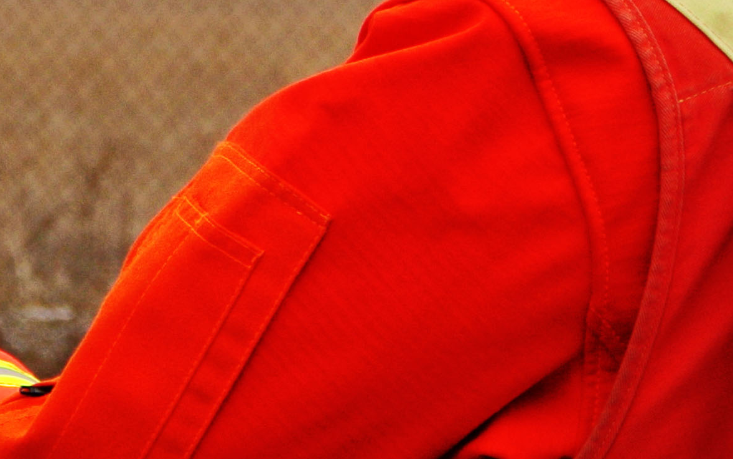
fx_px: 7973
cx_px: -41
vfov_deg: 3.3
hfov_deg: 5.3
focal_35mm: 399
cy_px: -334
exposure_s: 1/60
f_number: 5.6
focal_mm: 44.2
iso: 200
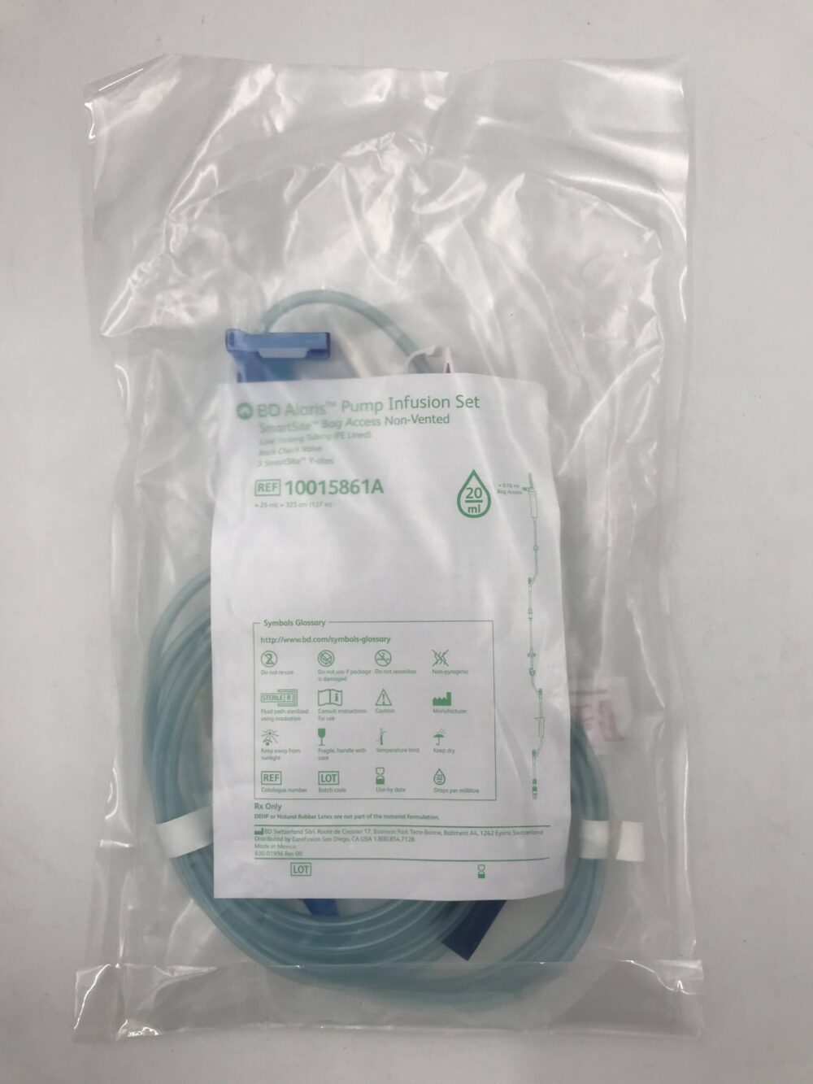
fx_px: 877
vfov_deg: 63.4
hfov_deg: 49.8
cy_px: 542
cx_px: 406
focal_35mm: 28
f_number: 1.8
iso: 20
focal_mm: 3.99
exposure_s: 1/201
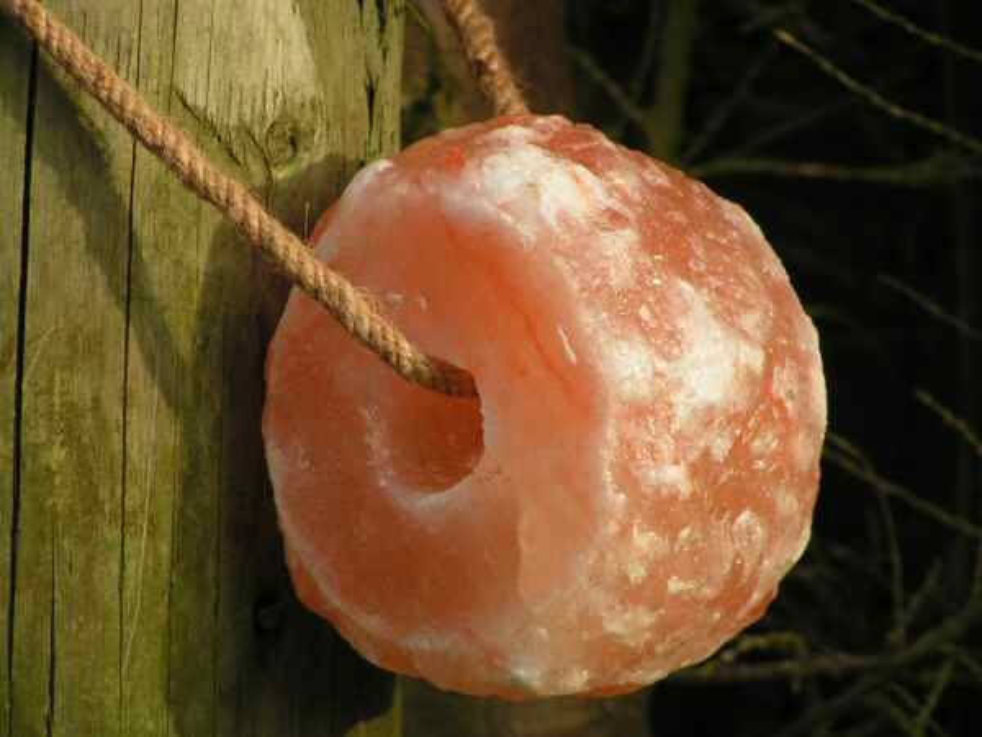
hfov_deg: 6.1
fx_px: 9248
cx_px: 491
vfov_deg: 4.6
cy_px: 368
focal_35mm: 326
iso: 80
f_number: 3.5
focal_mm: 54.1
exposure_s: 1/400
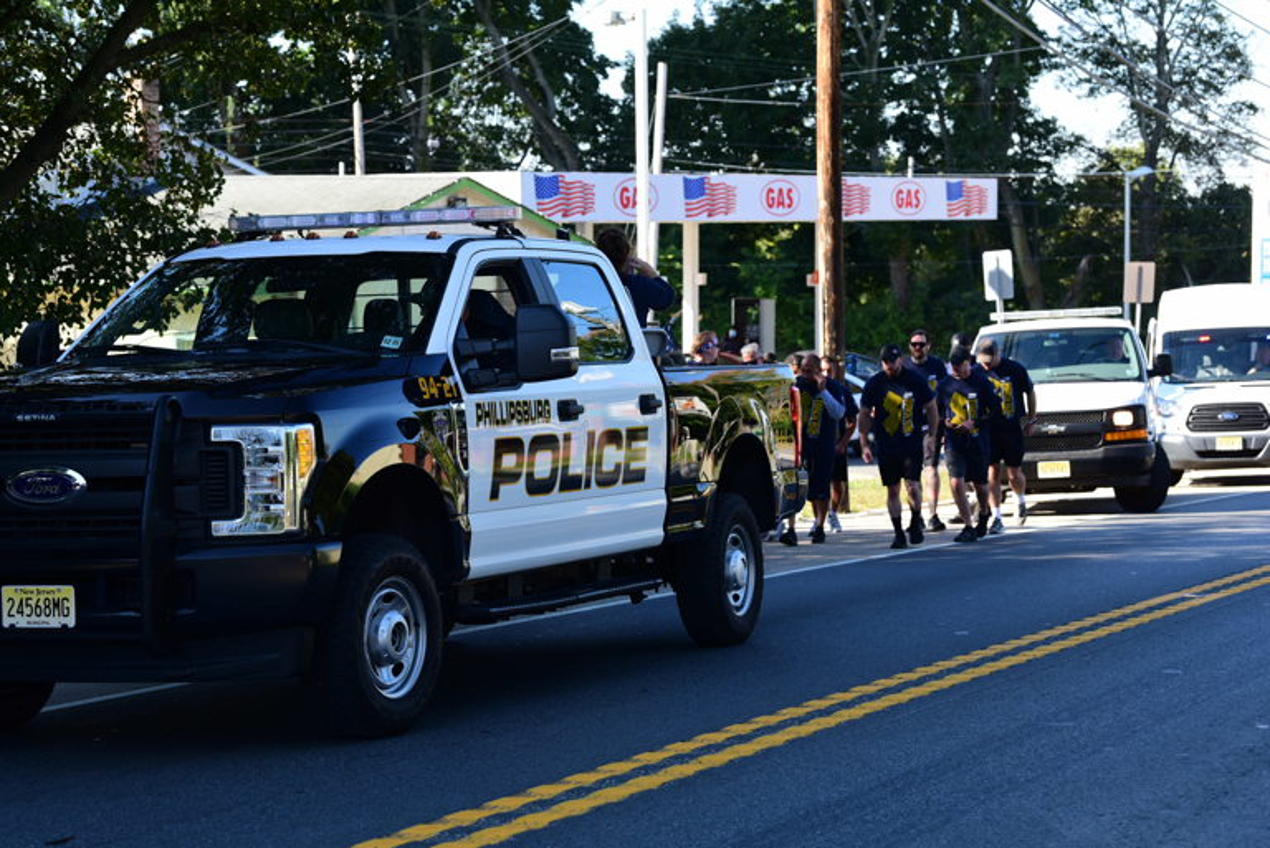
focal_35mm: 86
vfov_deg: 15.9
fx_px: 3035
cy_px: 424
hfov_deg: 23.6
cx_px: 635
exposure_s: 1/500
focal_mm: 86
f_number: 5.6
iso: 500
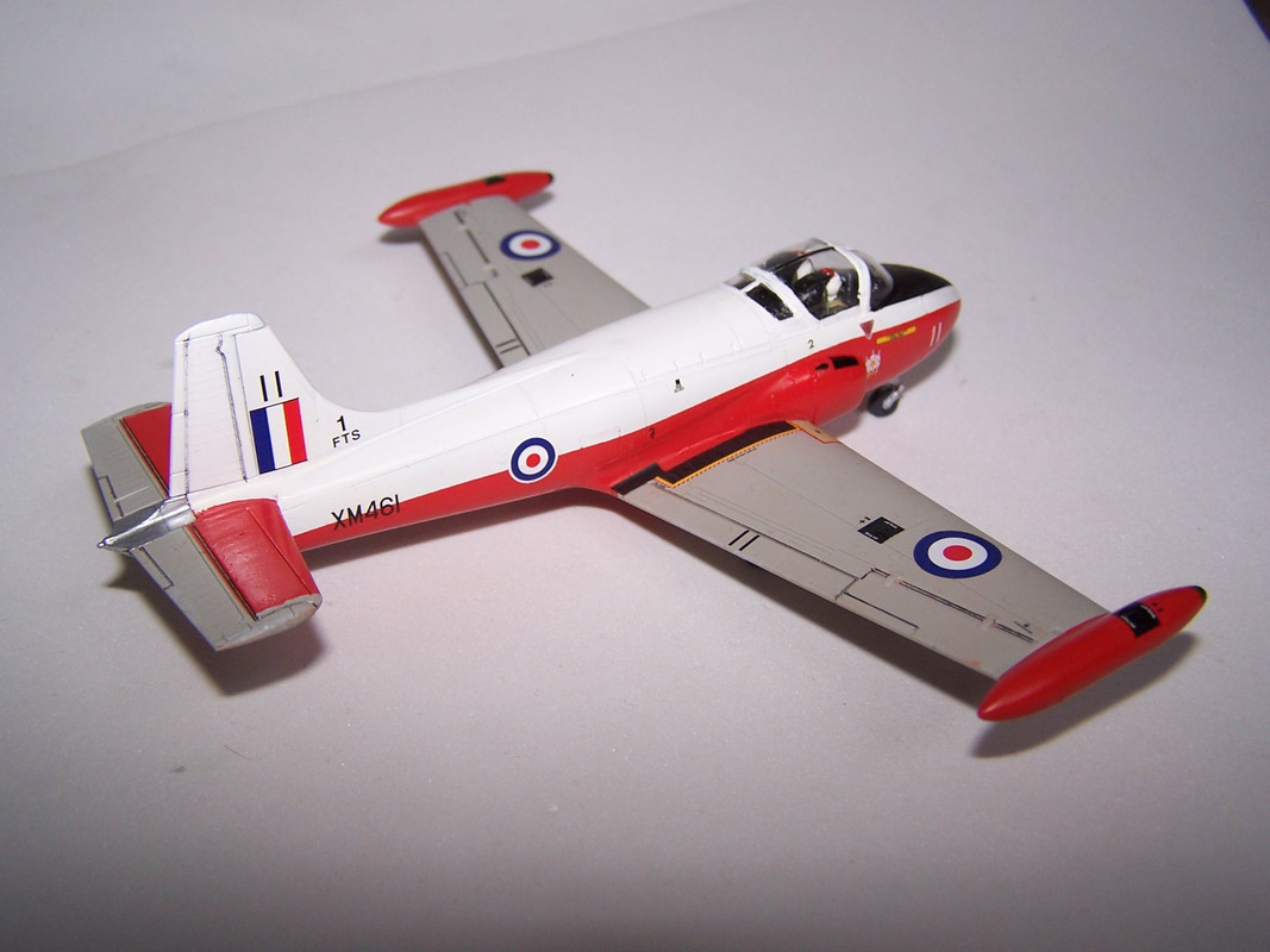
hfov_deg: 49.0
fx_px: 1394
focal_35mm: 38
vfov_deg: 37.7
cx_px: 635
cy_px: 476
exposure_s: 1/60
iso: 80
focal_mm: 6.3
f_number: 2.8
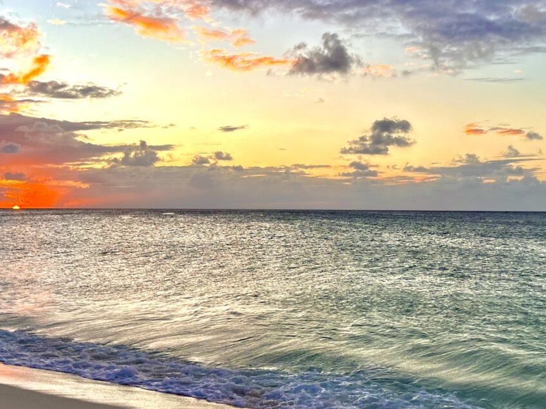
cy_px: 189
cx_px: 263
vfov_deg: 30.9
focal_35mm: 47
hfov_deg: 40.4
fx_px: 741
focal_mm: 5.7
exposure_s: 1/700
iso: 50
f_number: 1.5
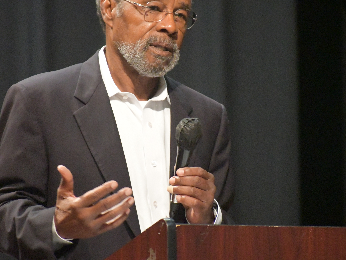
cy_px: 120
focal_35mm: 649
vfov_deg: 2.3
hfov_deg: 3.1
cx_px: 164
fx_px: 6486
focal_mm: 280
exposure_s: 1/80
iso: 12800
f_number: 6.3
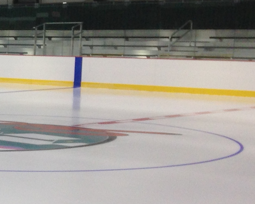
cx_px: -194
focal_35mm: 129
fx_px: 974
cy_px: 163
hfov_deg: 13.5
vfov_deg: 11.9
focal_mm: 4.12
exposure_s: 1/120
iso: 64
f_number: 2.4
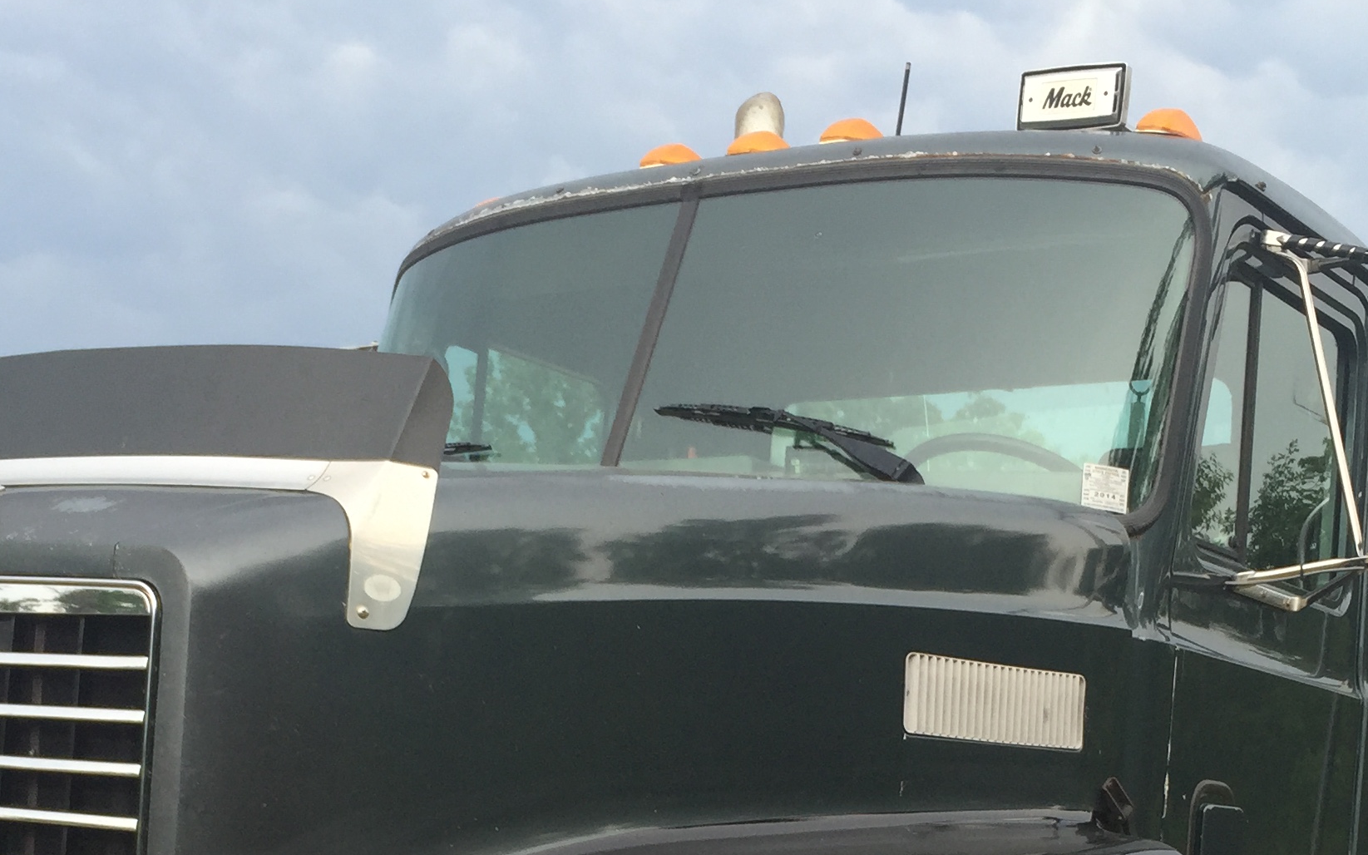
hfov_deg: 33.4
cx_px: 765
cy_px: 947
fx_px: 2274
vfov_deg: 20.3
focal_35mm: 61
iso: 32
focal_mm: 4.15
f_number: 2.2
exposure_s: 1/455
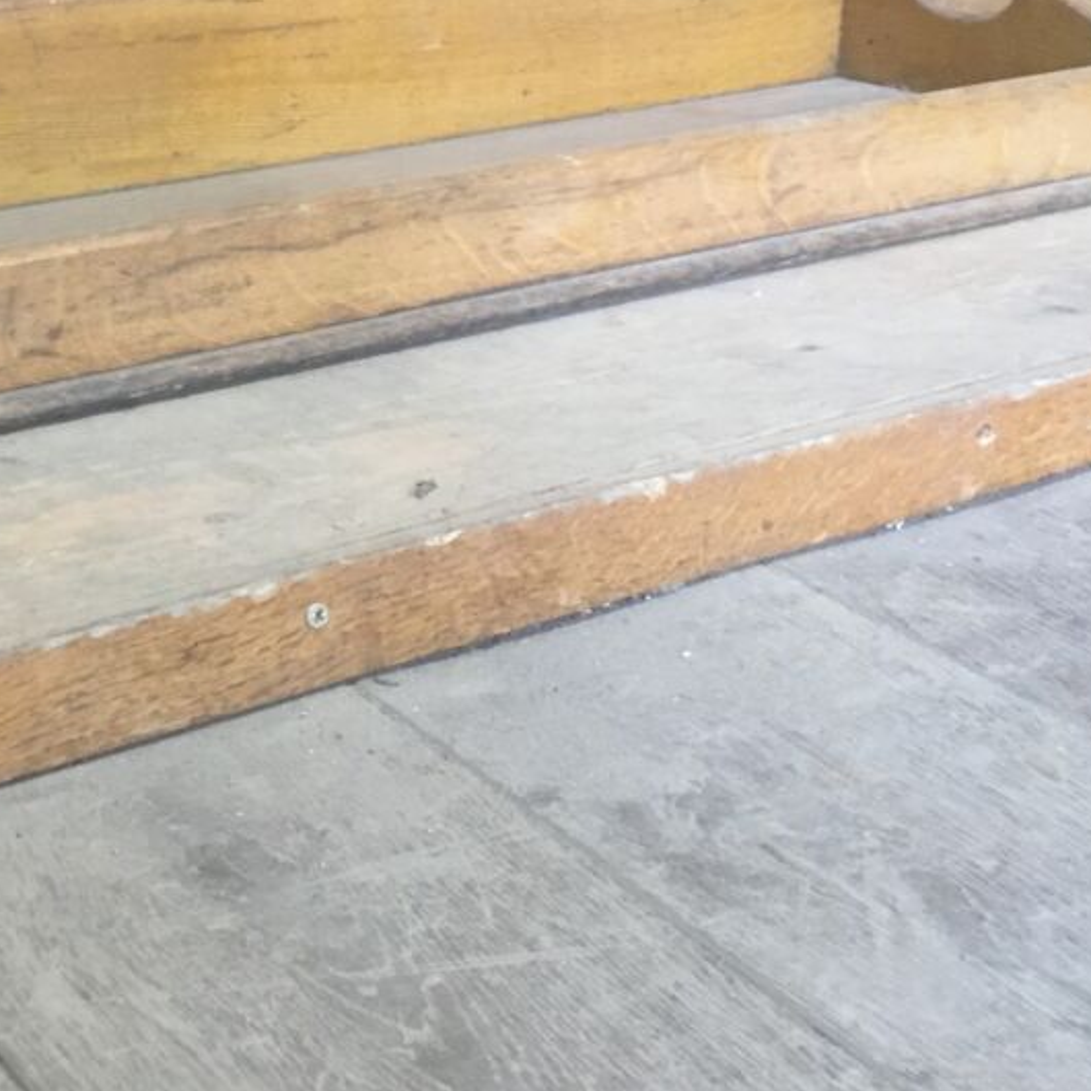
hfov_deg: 27.3
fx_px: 2211
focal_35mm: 62
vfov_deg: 27.3
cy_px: 257
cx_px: 247
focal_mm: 3.3
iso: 125
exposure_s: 1/33
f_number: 2.4
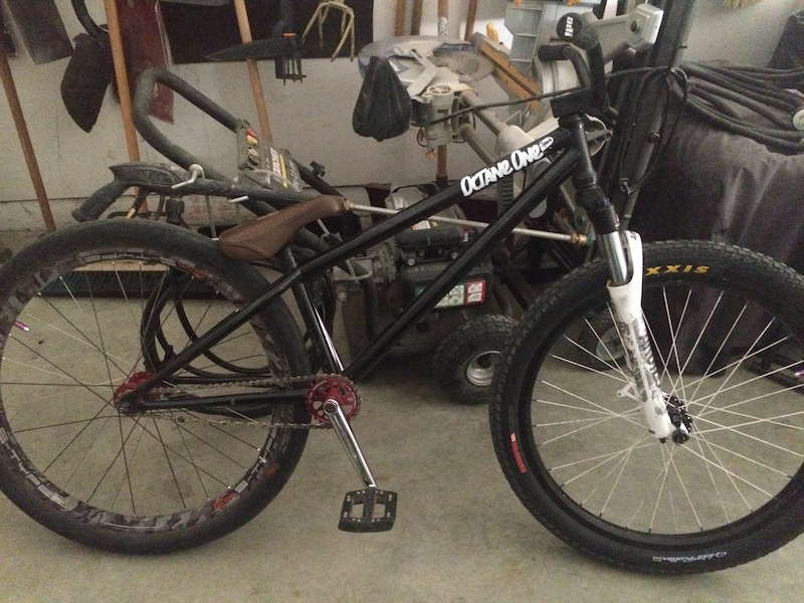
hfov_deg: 61.7
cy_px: 302
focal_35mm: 29
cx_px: 402
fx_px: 674
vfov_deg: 48.2
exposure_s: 1/15
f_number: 2.2
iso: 1000
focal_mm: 4.15
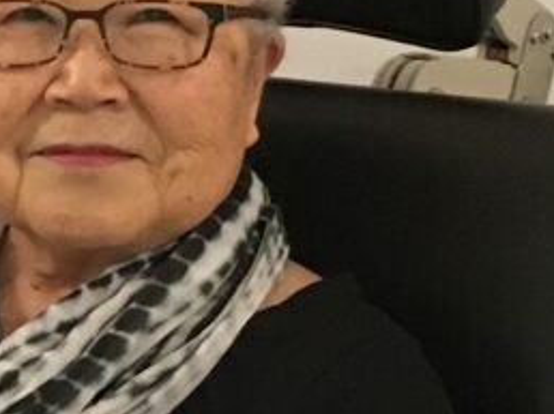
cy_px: 124
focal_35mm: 180
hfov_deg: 10.4
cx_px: -417
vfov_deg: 8.2
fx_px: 2878
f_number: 2.2
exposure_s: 1/20
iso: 200
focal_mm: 4.15
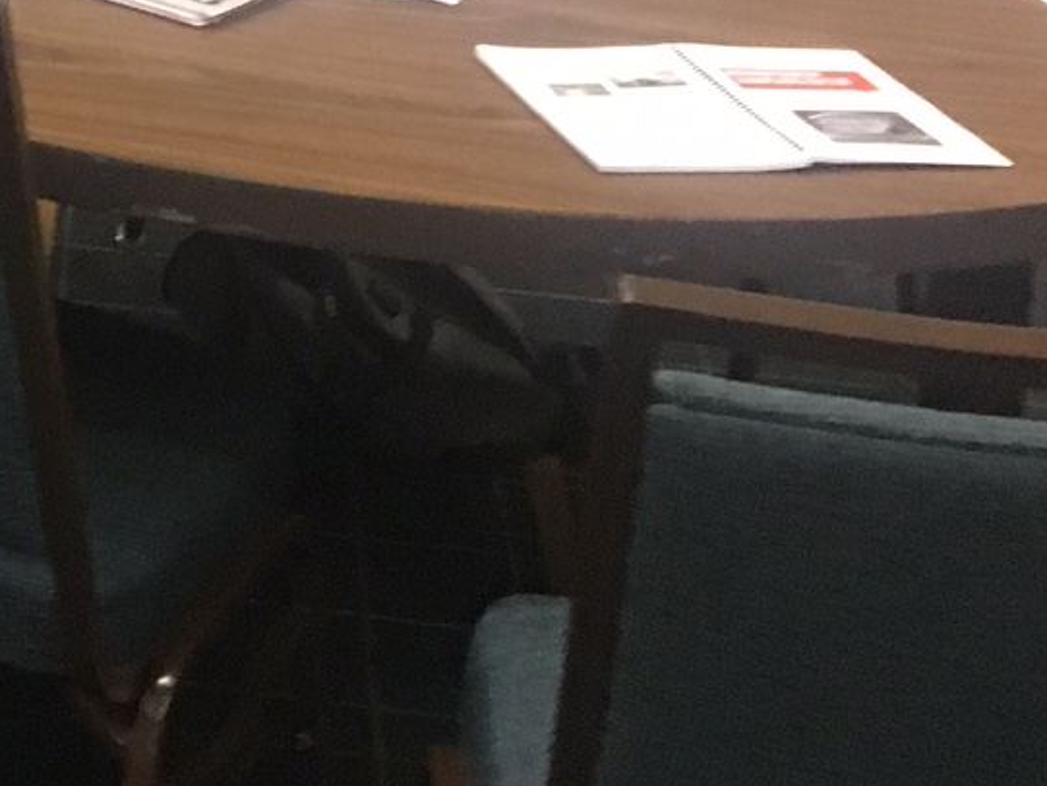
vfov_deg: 12.7
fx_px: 3267
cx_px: -515
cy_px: -546
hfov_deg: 16.6
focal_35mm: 108
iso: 200
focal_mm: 4.15
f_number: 2.2
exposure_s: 1/30
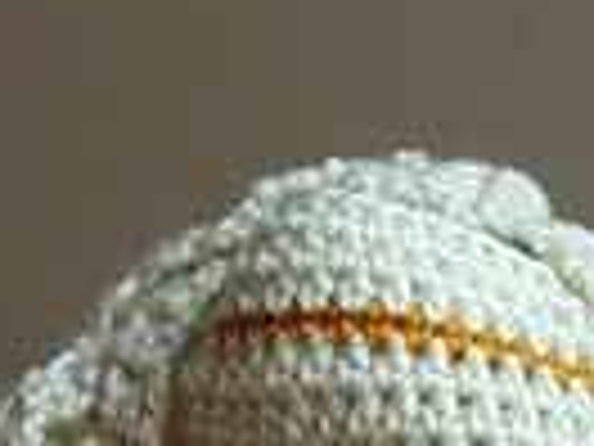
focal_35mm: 201
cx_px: 882
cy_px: 714
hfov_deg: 9.6
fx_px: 3449
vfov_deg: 7.2
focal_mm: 9.5
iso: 80
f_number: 3.9
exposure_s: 1/125
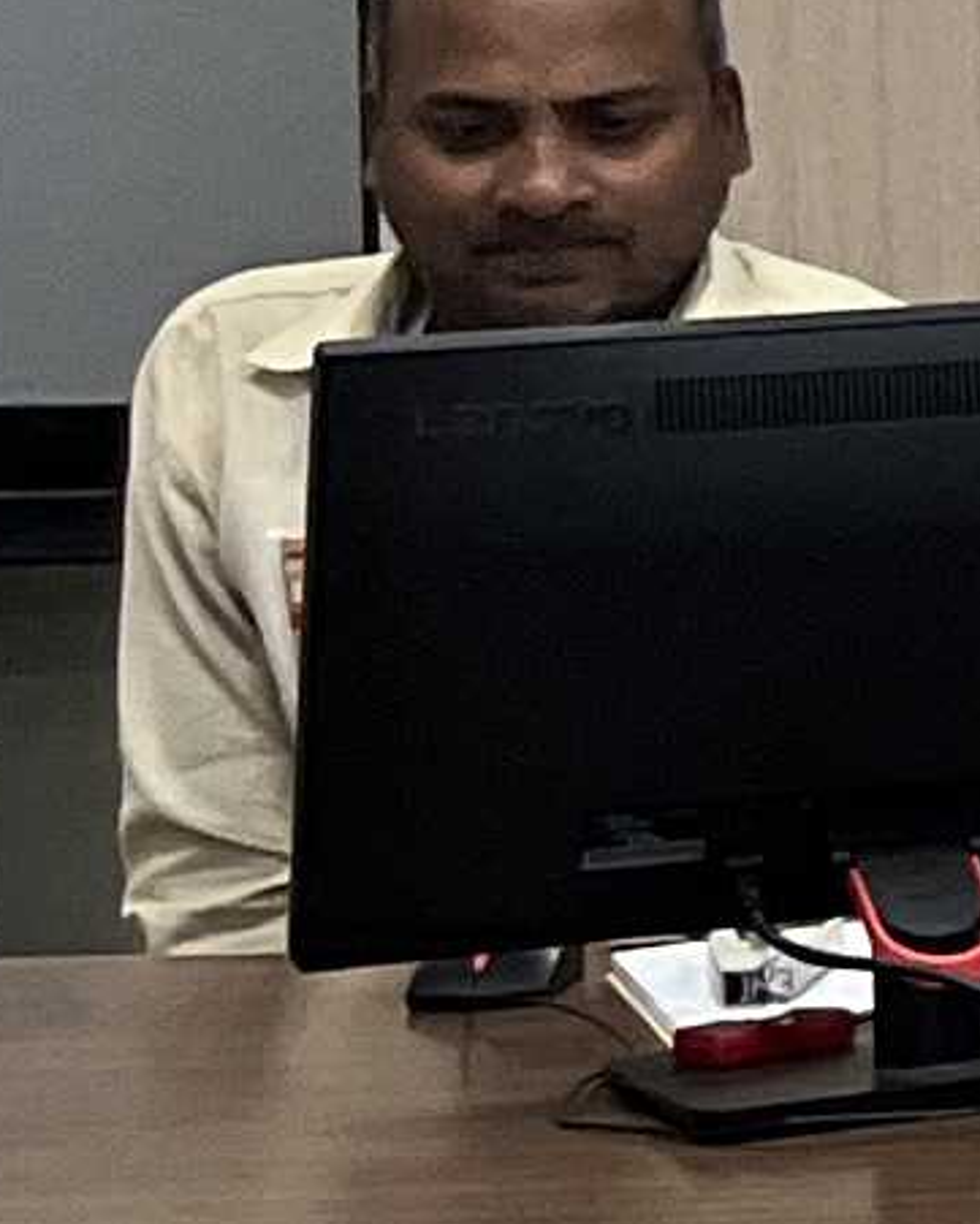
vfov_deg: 8.4
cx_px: 5128
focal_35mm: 227
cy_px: -168
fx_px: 8227
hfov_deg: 5.2
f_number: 1.6
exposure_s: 1/100
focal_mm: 5.1
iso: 125
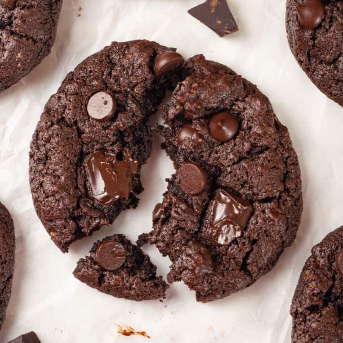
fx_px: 1513
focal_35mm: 135
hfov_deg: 12.9
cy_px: 148
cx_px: 172
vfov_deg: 12.9
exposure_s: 1/160
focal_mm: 105
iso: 100
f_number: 14
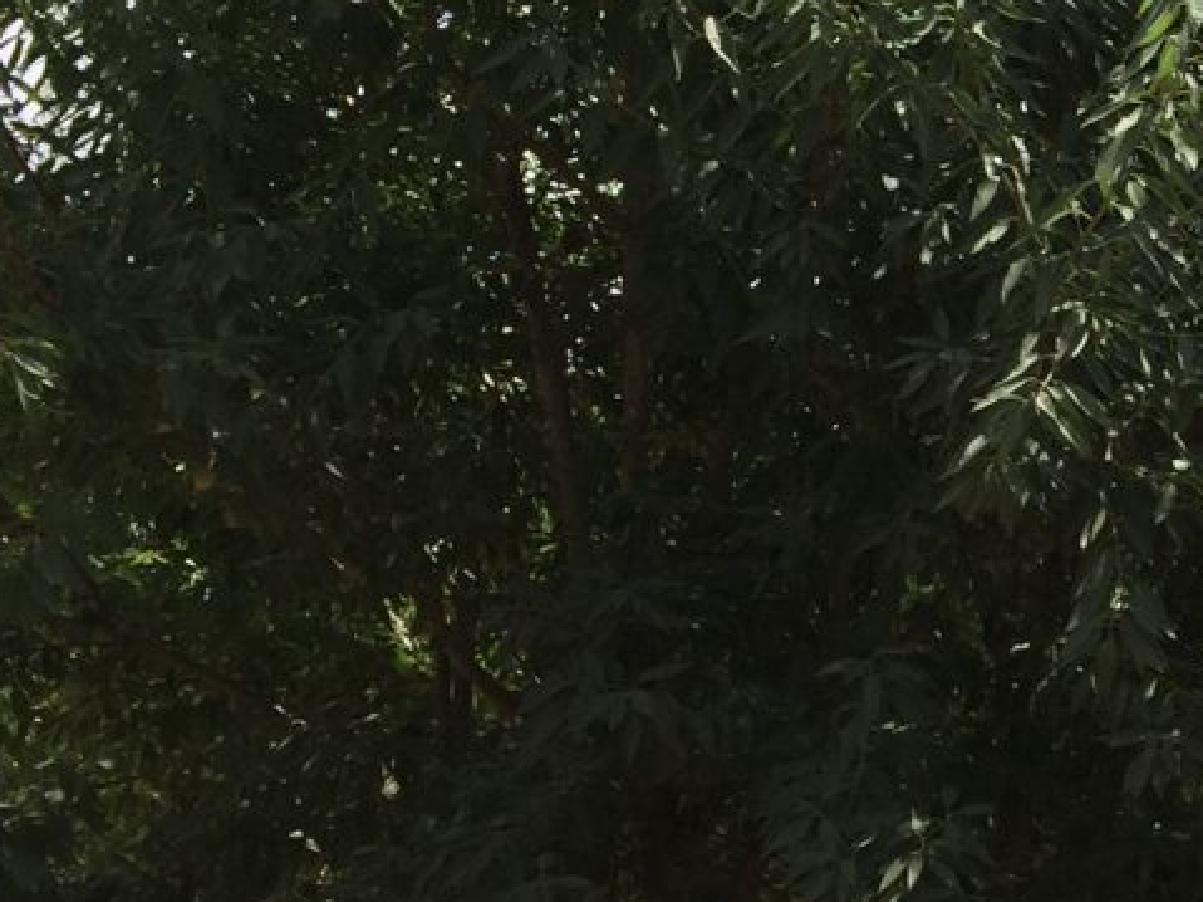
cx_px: 1612
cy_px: 291
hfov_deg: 19.3
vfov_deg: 15.8
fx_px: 3231
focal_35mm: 93
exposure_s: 1/1980
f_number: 2.2
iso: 32
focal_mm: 4.15
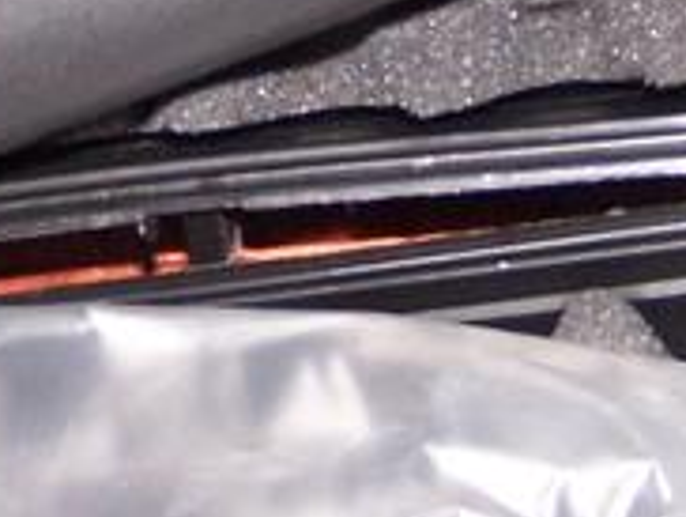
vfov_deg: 8.9
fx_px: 3314
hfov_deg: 11.8
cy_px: 49
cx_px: 188
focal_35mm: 167
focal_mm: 6.3
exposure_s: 1/60
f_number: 2.8
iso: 140
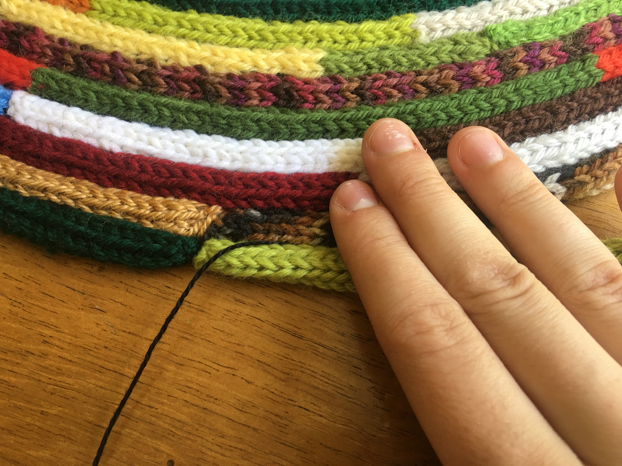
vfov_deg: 48.2
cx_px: 311
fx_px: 521
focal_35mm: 29
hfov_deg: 61.7
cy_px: 233
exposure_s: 1/33
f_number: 2.2
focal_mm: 4.15
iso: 40
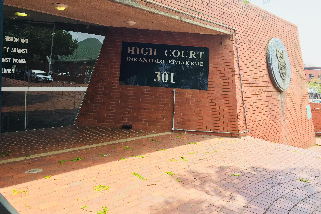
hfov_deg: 60.3
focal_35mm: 31
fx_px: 276
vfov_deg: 42.3
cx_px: 158
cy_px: 99
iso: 32
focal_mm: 4.15
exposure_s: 1/356
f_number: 2.2
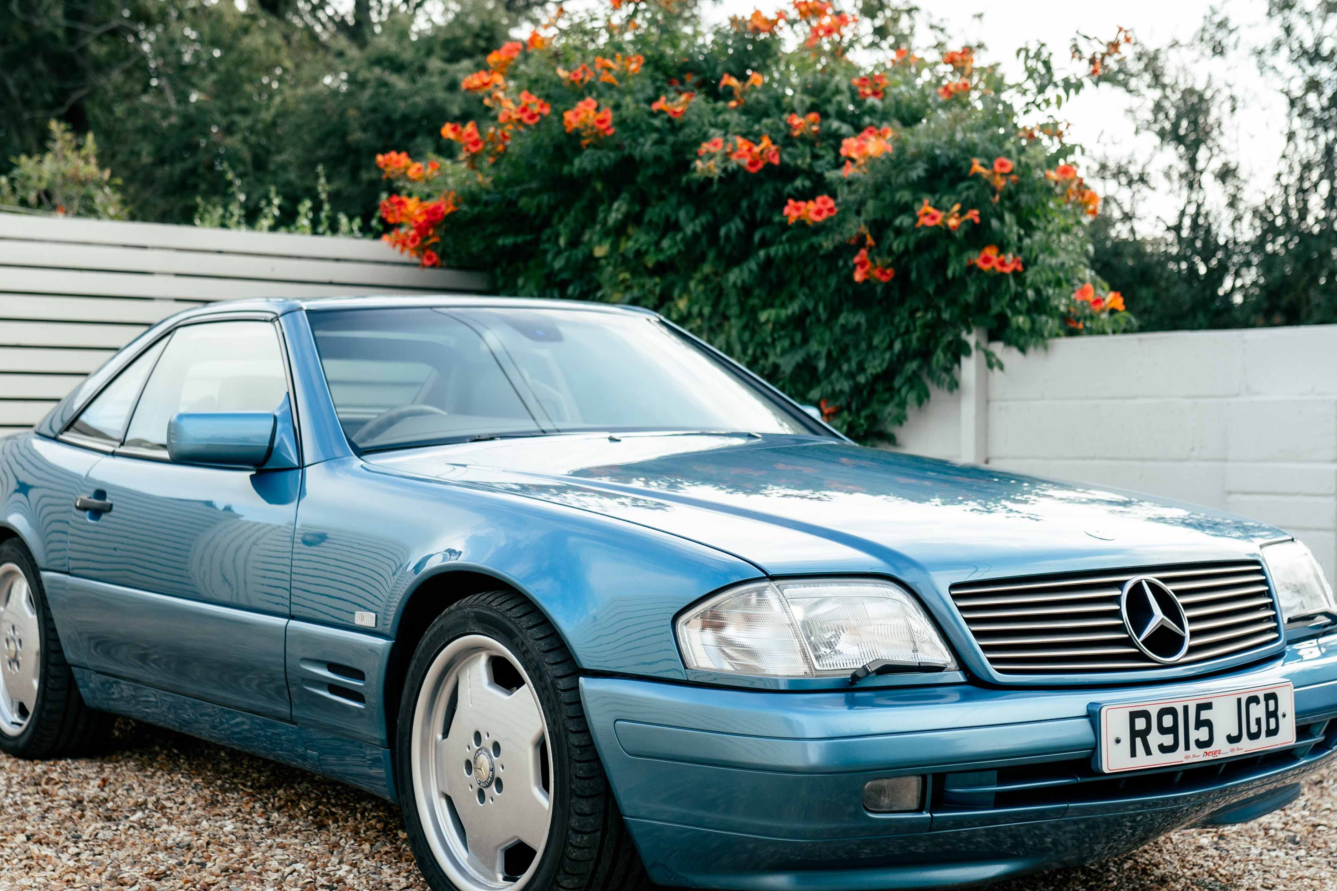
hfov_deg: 35.6
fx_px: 2080
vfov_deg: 24.2
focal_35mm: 56
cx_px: 597
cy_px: 513
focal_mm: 35
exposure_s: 1/1250
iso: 200
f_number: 2.8
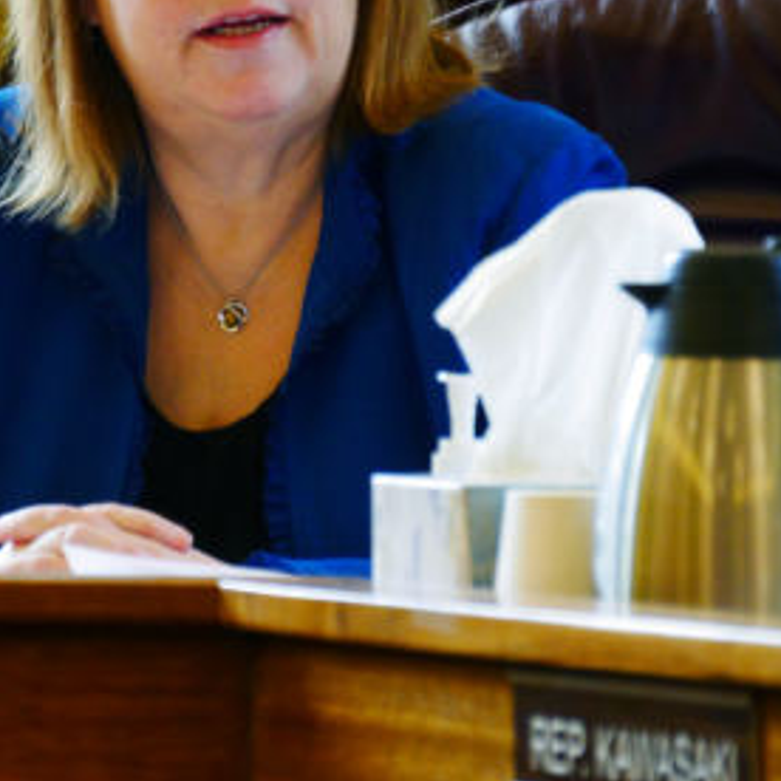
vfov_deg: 3.9
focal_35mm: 445
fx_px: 11359
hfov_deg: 3.9
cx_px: 195
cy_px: 225
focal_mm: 115
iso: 1600
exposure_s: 1/50
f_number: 5.5
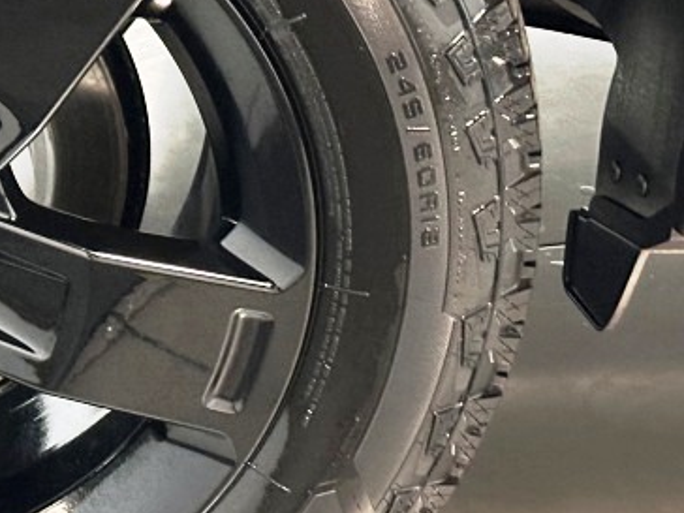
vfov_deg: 11.0
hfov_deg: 14.0
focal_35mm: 135
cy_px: 167
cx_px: -216
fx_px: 2668
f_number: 1.78
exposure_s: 1/20
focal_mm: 6.86
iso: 640
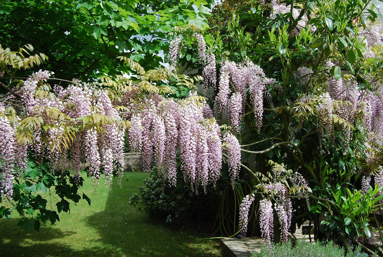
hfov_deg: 49.5
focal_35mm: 39
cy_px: 128
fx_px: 415
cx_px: 192
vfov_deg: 34.3
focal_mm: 26
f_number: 7.1
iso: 100
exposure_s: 1/200
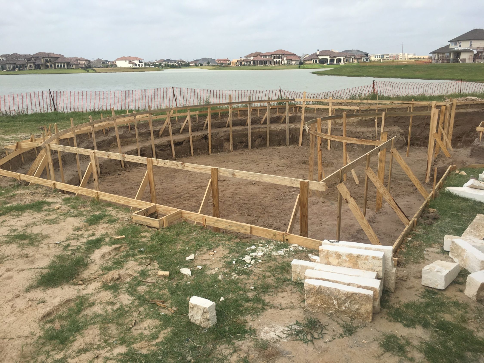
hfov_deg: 61.7
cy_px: 182
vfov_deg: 48.2
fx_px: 406
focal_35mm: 29
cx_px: 242
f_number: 2.2
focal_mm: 4.15
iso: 25
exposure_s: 1/1637
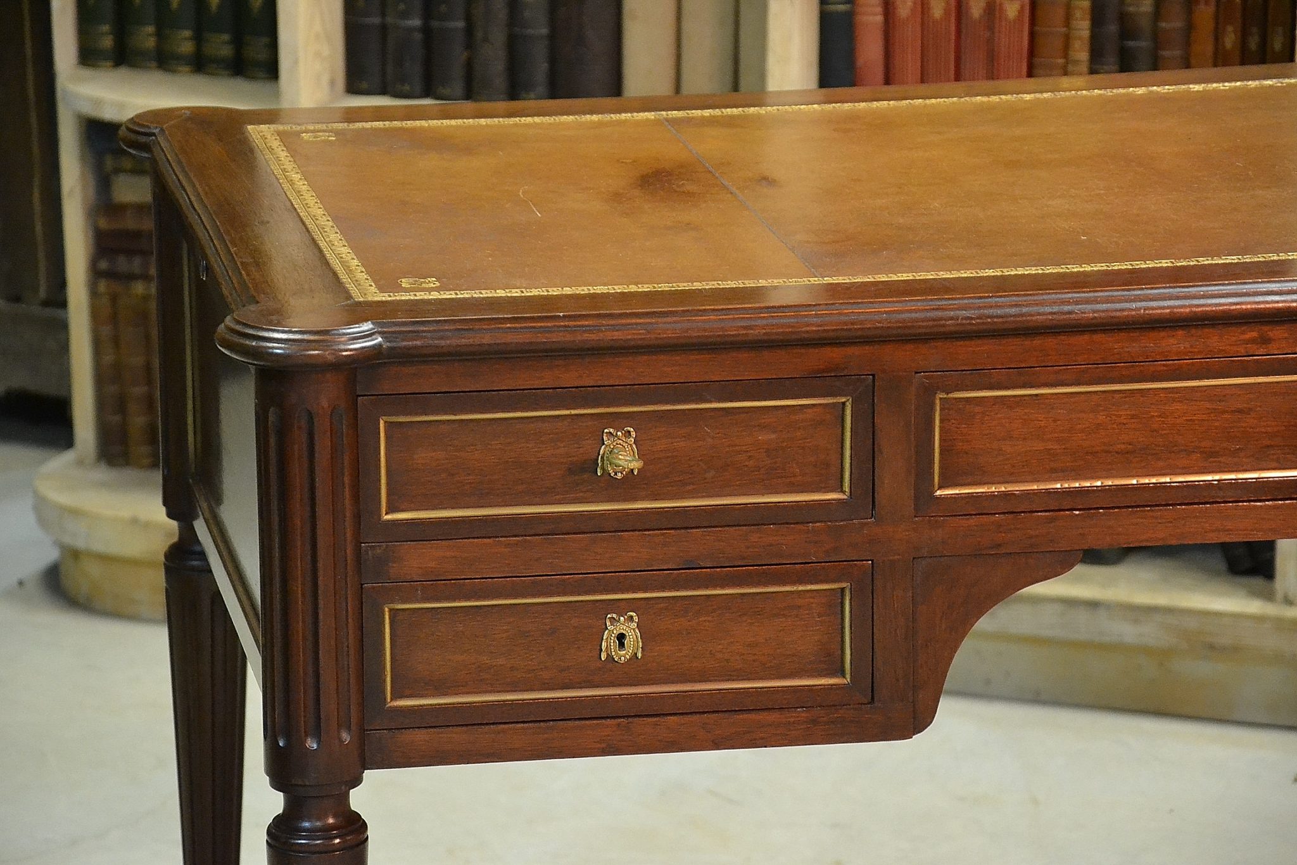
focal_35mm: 147
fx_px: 5295
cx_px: 648
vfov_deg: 9.3
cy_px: 432
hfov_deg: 14.0
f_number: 5.6
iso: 3200
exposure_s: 1/25
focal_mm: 98
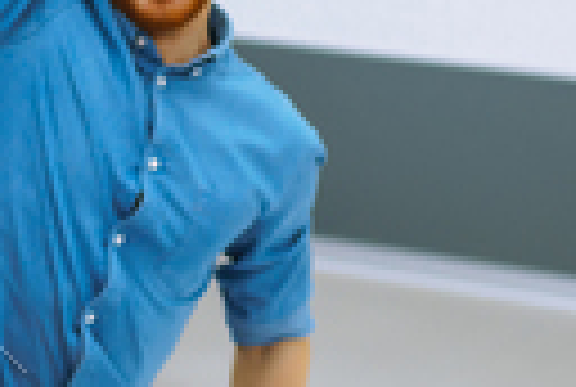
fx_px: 2582
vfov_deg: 8.6
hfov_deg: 12.7
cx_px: 302
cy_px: 207
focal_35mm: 161
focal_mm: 35
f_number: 1.4
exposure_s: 1/800
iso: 500
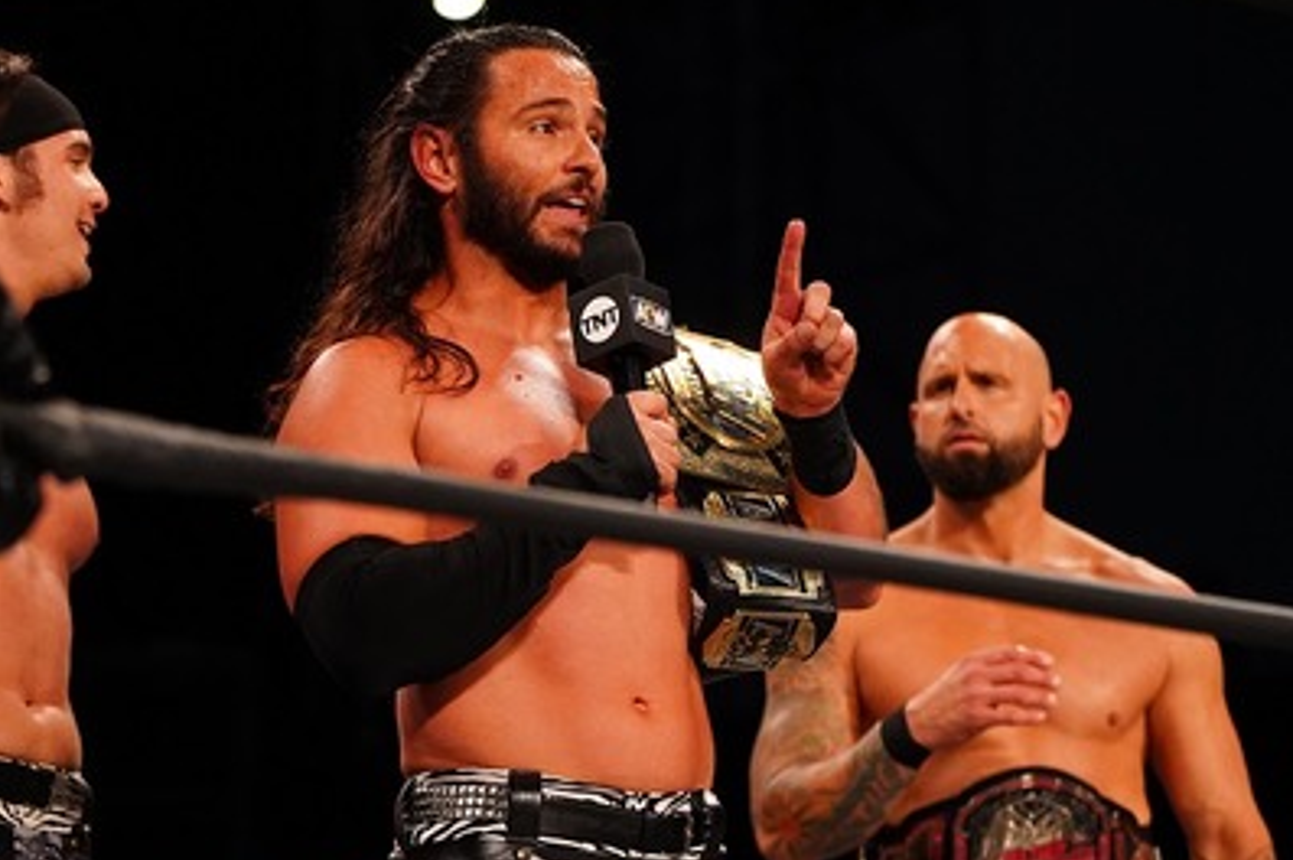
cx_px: 537
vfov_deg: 8.4
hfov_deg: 12.6
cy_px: 643
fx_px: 5849
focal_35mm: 163
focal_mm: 83
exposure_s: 1/1000
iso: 2500
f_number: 2.8
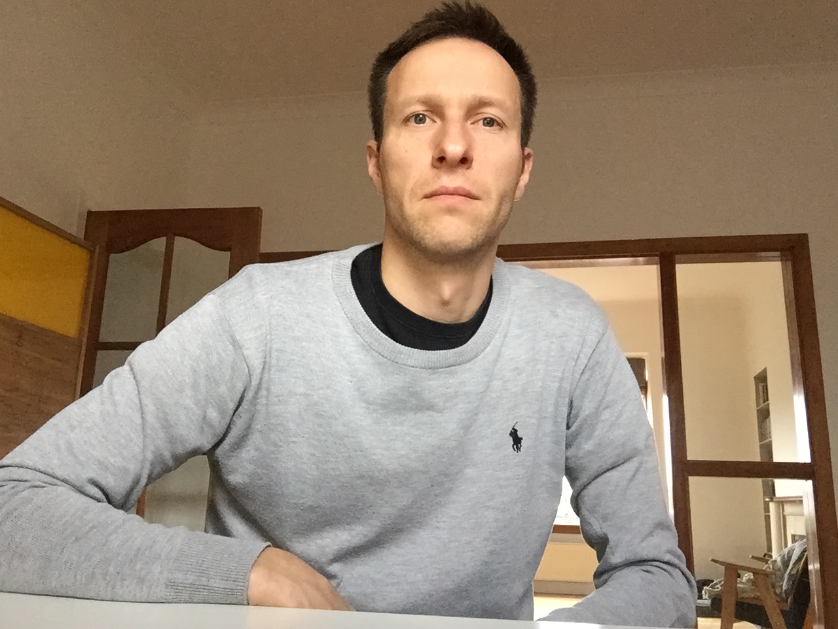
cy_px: 314
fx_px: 750
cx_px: 419
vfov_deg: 45.4
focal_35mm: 31
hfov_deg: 58.4
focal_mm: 2.65
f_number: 2.2
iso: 320
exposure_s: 1/33
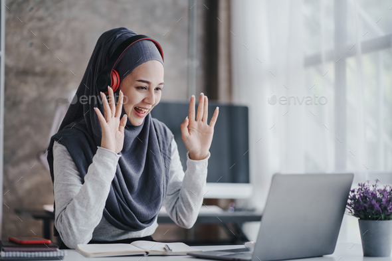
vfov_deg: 16.1
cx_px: 196
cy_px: 130
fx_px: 925
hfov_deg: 23.9
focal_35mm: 85
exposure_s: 1/400
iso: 125
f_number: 1.8
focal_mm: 85
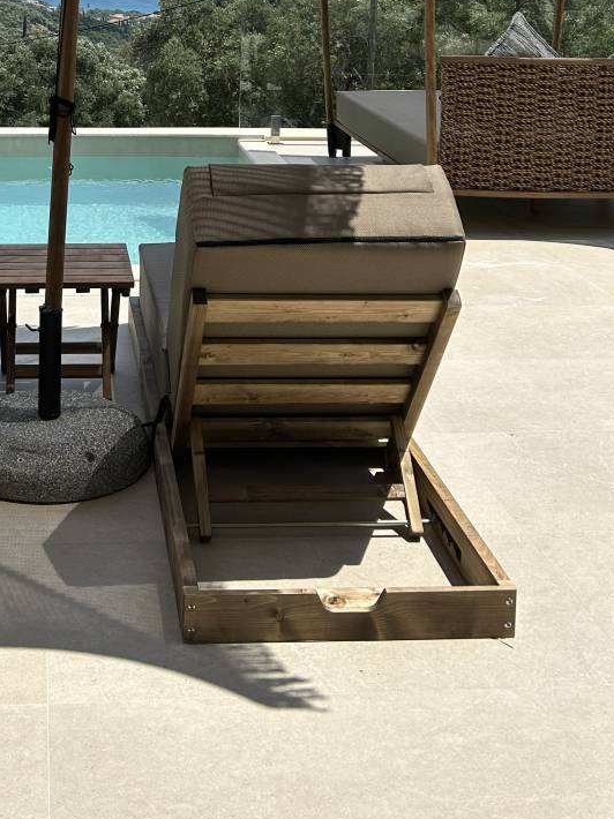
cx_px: 128
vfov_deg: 35.5
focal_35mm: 50
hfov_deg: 28.5
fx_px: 1183
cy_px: 52
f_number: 1.5
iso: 50
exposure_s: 1/5076
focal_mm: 5.7
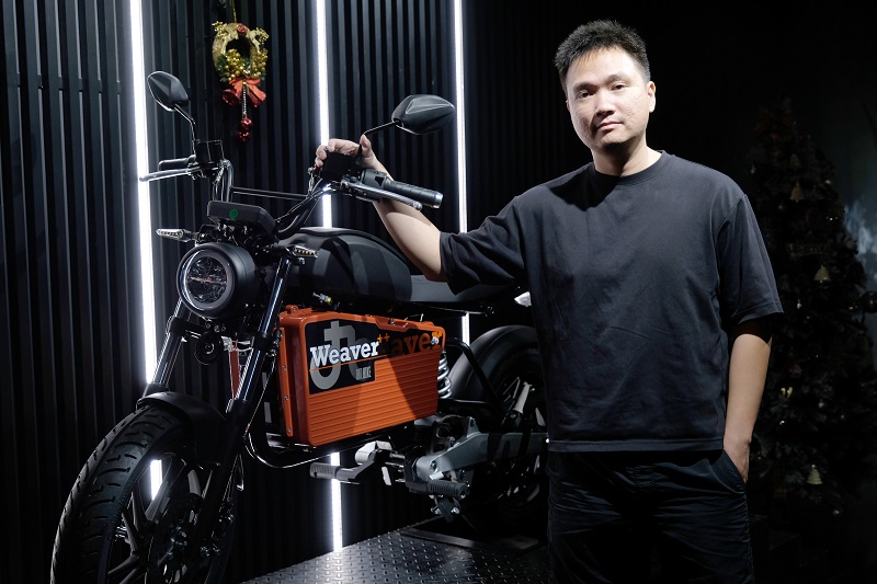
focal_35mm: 48
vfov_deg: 28.1
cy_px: 292
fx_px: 1169
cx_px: 438
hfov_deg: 41.1
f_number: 2.8
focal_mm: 32.1
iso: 400
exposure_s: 1/90
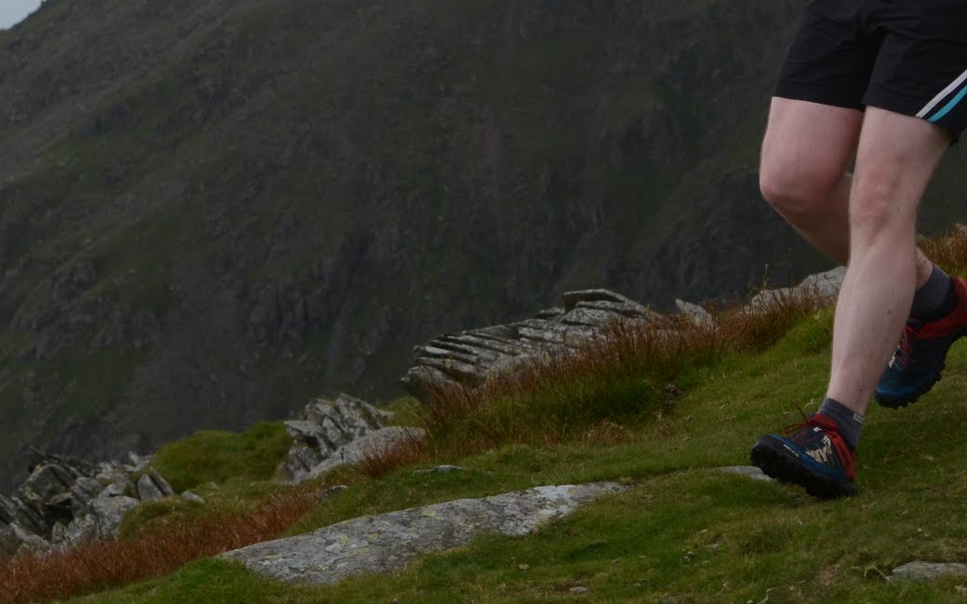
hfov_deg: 12.7
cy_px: 32
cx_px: 638
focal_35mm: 165
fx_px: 4347
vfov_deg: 7.9
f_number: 6.3
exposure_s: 1/1600
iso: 400
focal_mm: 55
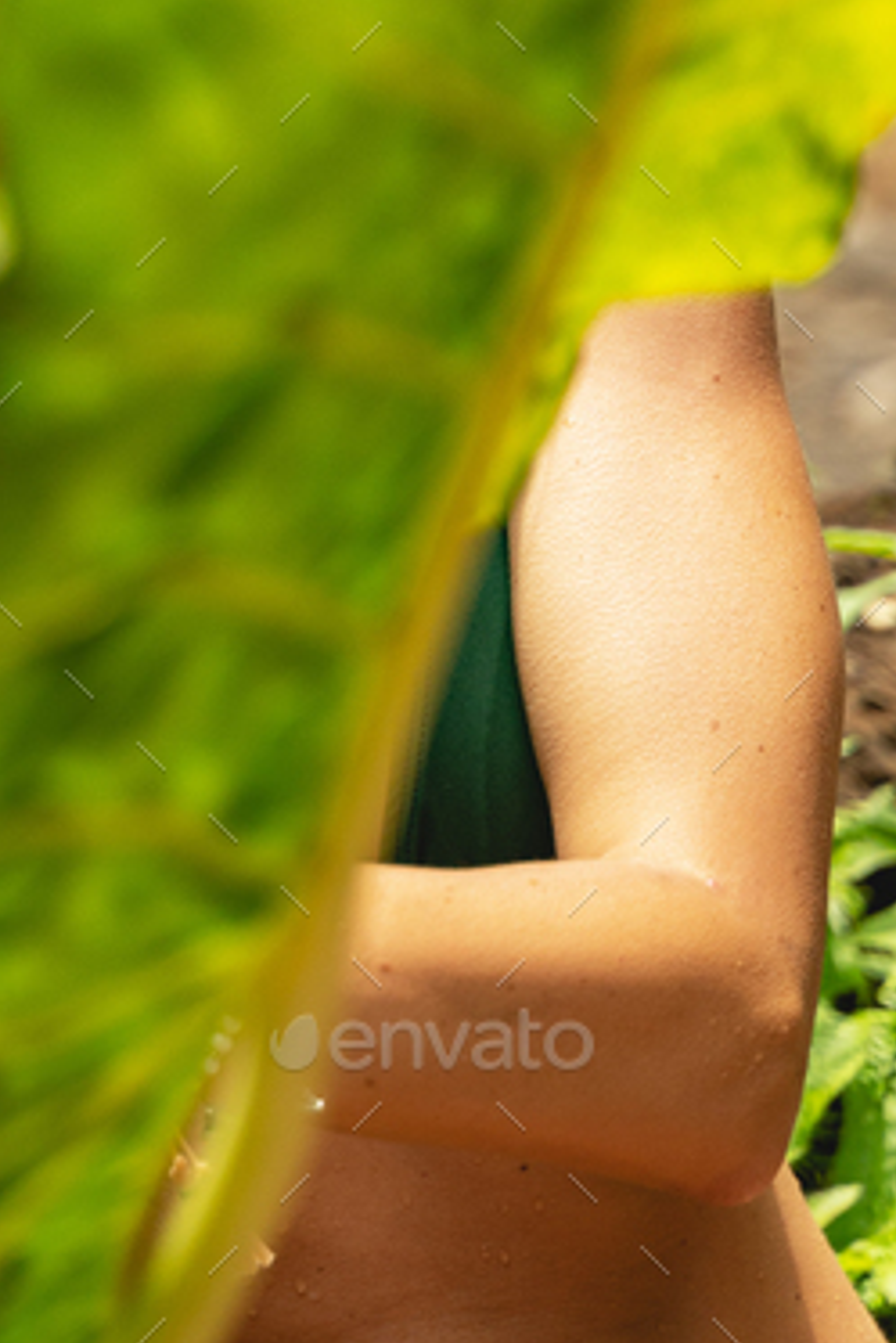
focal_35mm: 178
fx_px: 6639
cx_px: -119
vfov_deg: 11.4
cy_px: -63
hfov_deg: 7.7
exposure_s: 1/3200
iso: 500
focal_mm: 75
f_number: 3.2
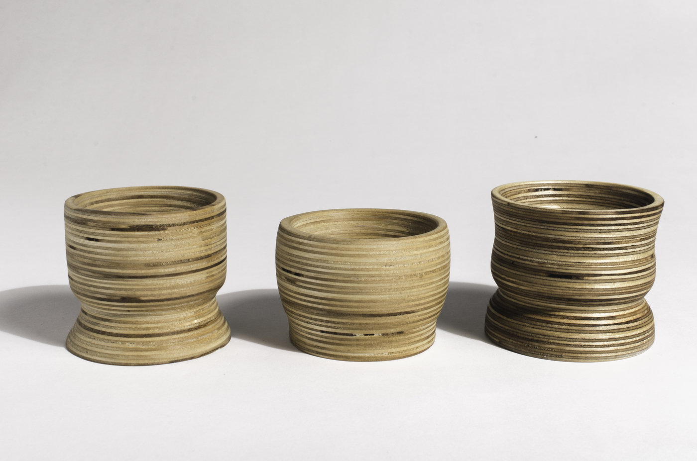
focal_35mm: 52
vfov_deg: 25.6
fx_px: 1014
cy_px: 230
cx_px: 348
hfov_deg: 37.9
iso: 160
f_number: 16
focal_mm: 35
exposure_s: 1/250
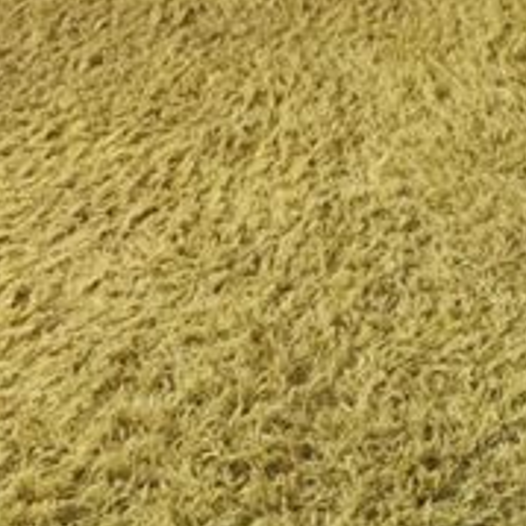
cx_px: 627
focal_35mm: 97
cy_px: -359
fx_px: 1668
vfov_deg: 15.8
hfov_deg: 17.1
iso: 250
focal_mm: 6.4
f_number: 1.8
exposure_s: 1/120
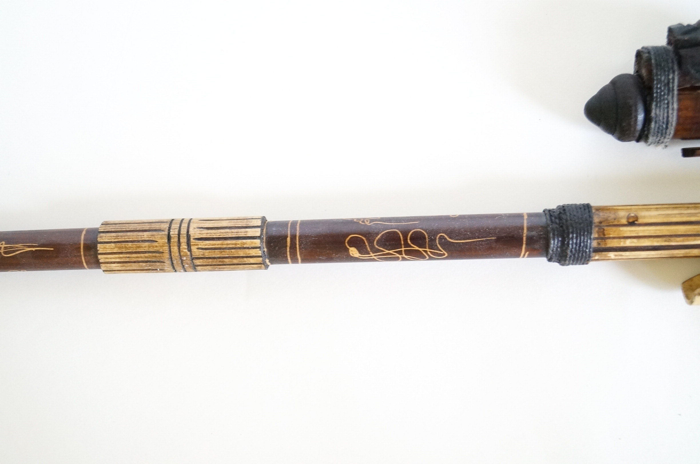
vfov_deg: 31.8
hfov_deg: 46.5
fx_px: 815
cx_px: 350
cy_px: 232
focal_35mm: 42
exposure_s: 1/60
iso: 2500
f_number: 4.5
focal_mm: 28
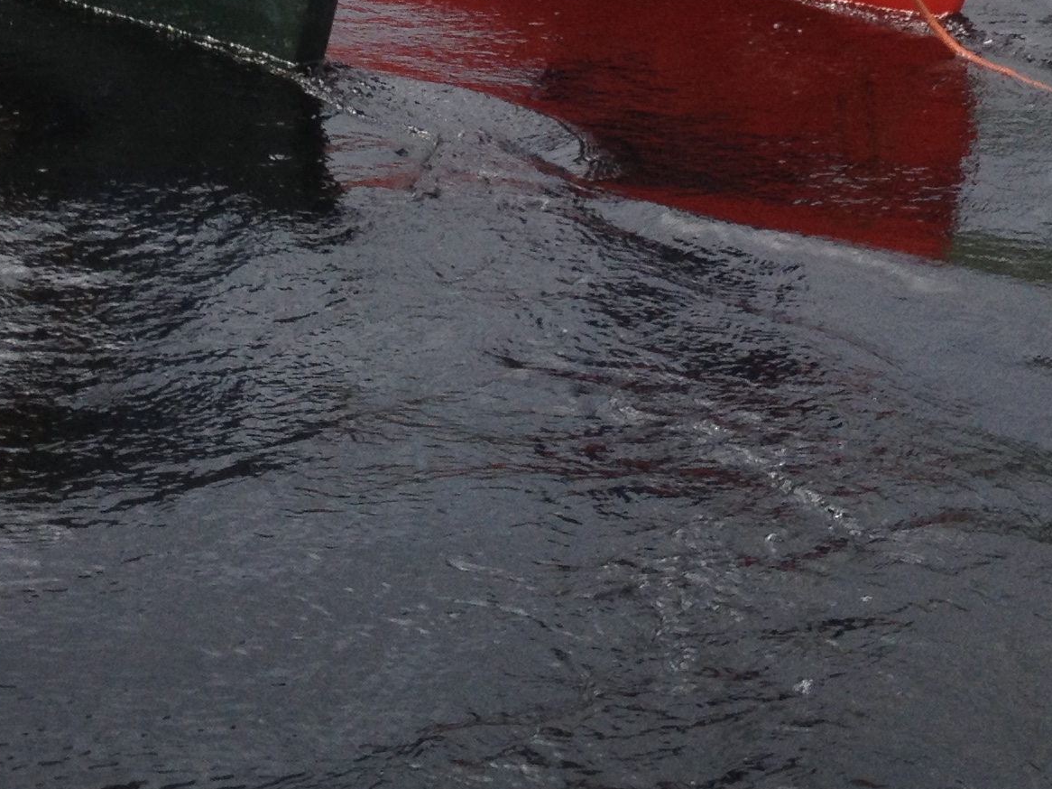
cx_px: 405
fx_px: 2978
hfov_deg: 20.0
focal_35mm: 98
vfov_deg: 14.4
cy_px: -274
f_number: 2.4
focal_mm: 4.28
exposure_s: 1/606
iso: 50
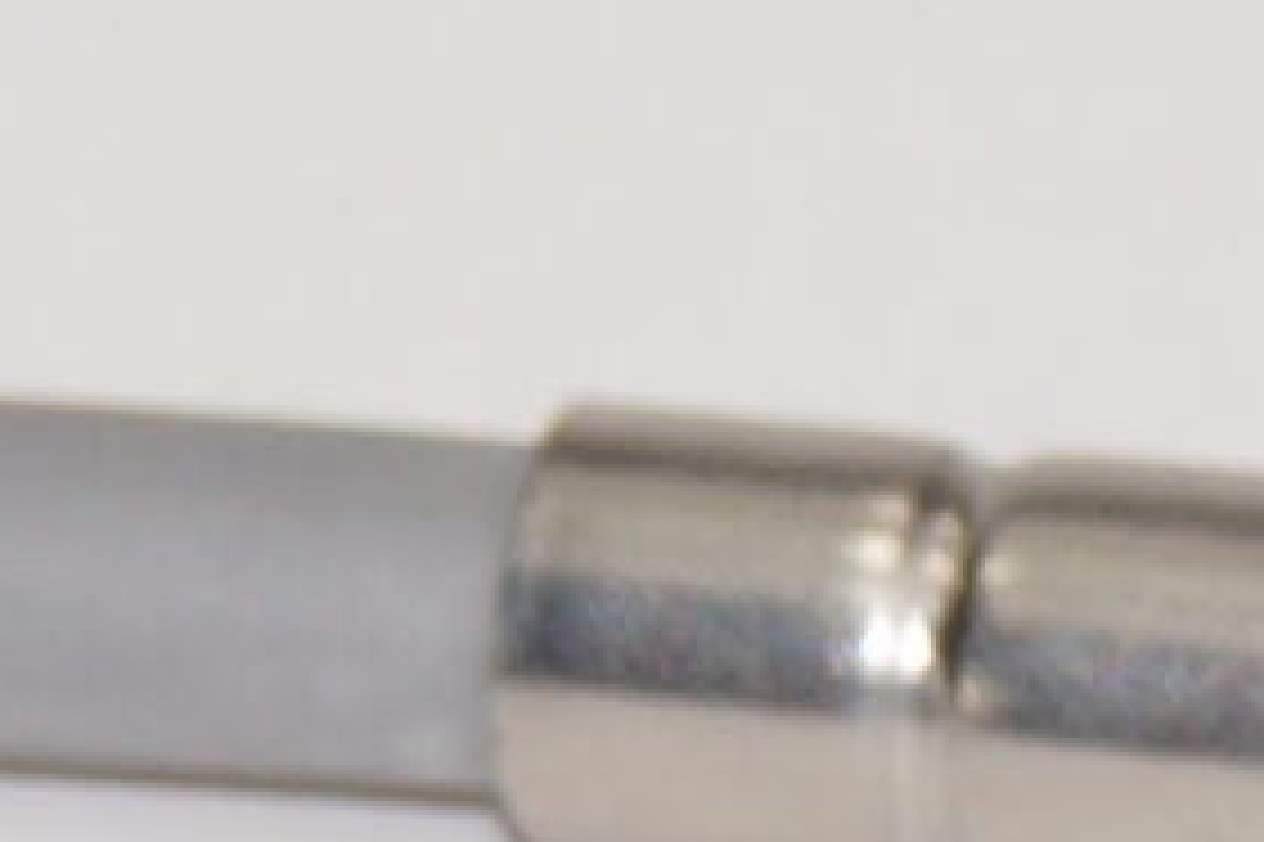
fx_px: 38352
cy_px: 1463
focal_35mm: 1093
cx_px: 193
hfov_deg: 1.9
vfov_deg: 1.3
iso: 100
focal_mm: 50
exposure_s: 1/125
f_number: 9
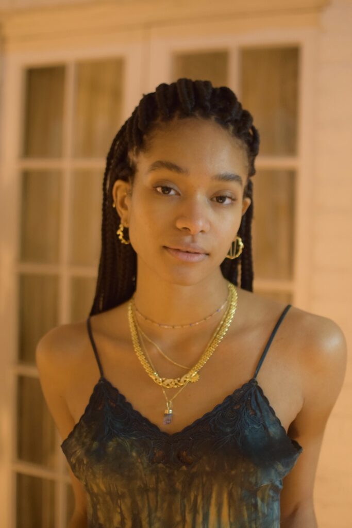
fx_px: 770
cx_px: 176
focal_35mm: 52
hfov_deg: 25.8
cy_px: 264
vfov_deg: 37.8
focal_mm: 35
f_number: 1.8
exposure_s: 1/60
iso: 2000
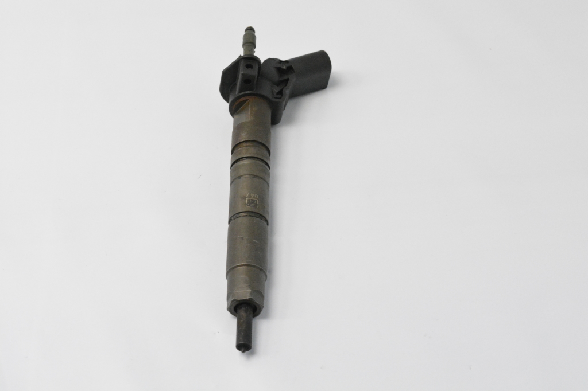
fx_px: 1347
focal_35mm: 82
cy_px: 196
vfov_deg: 16.5
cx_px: 294
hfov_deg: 24.6
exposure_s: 1/640
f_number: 13
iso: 6400
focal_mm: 55
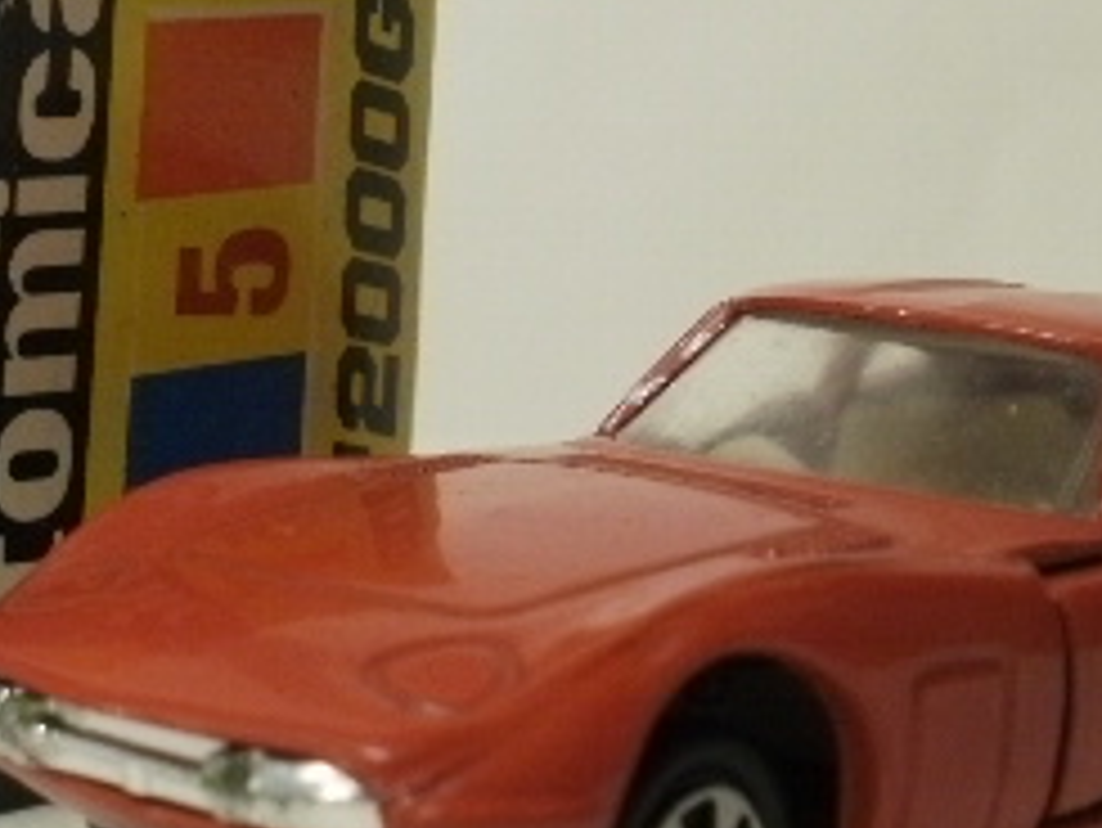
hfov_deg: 17.0
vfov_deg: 12.9
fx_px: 3663
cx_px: 247
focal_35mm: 115
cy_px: 333
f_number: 4
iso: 125
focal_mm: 7.7
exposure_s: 1/13
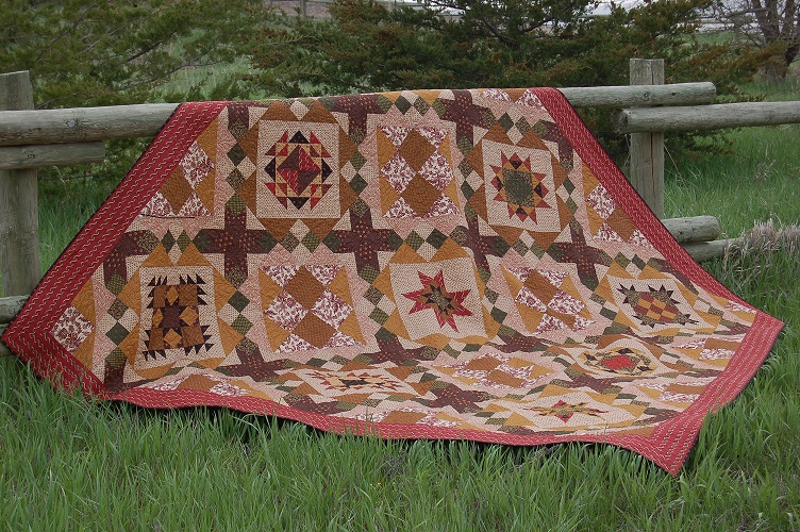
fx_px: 1732
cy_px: 266
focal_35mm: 78
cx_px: 400
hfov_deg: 26.0
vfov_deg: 17.5
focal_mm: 52
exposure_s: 1/250
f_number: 8
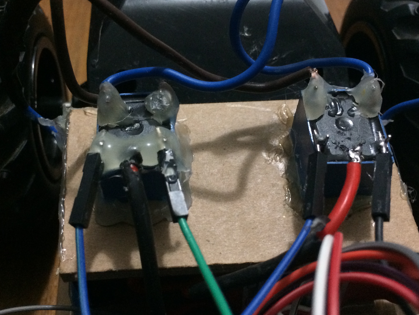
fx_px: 484
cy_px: 139
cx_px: 201
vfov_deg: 35.9
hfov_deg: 46.8
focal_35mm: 40
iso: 320
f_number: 2.2
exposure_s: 1/25
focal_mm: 4.15
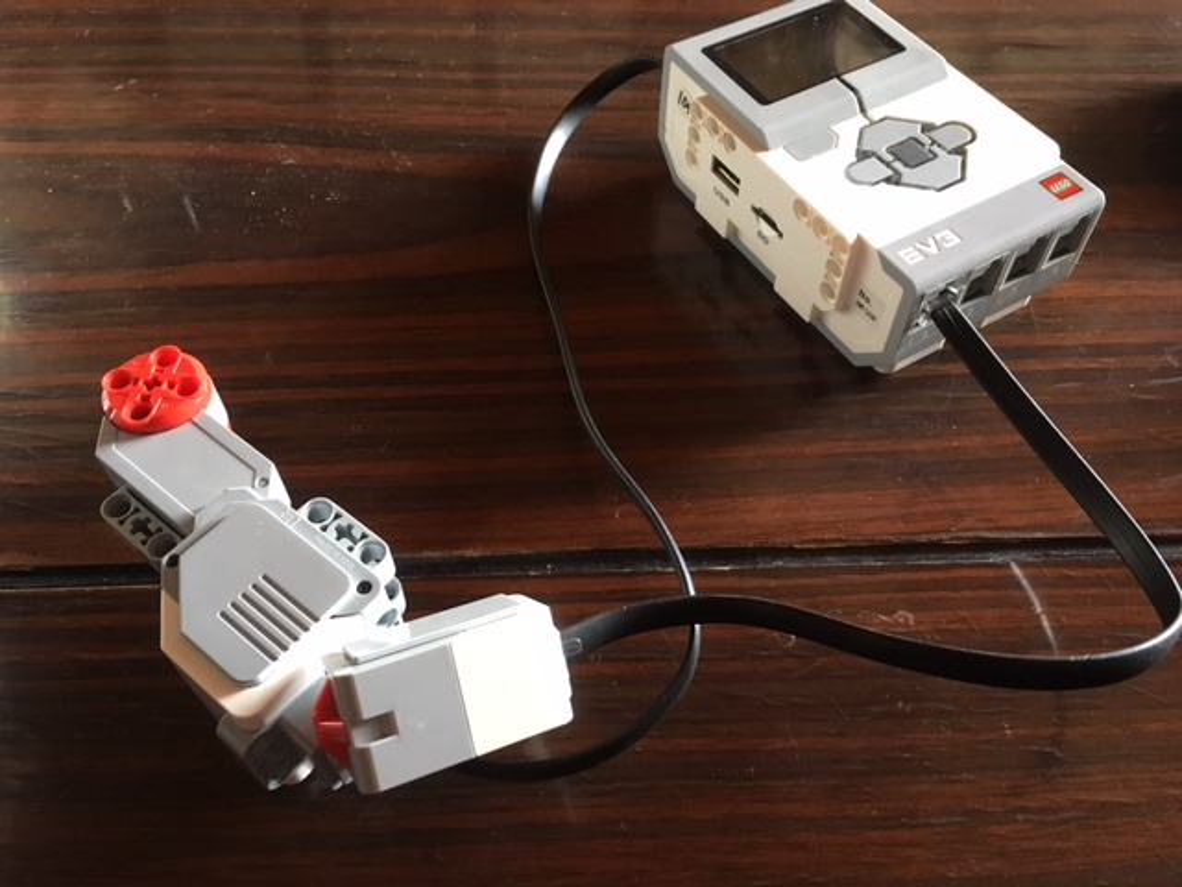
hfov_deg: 61.7
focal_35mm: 29
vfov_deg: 48.2
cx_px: 591
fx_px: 990
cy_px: 444
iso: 200
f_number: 2.2
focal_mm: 4.15
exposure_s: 1/30
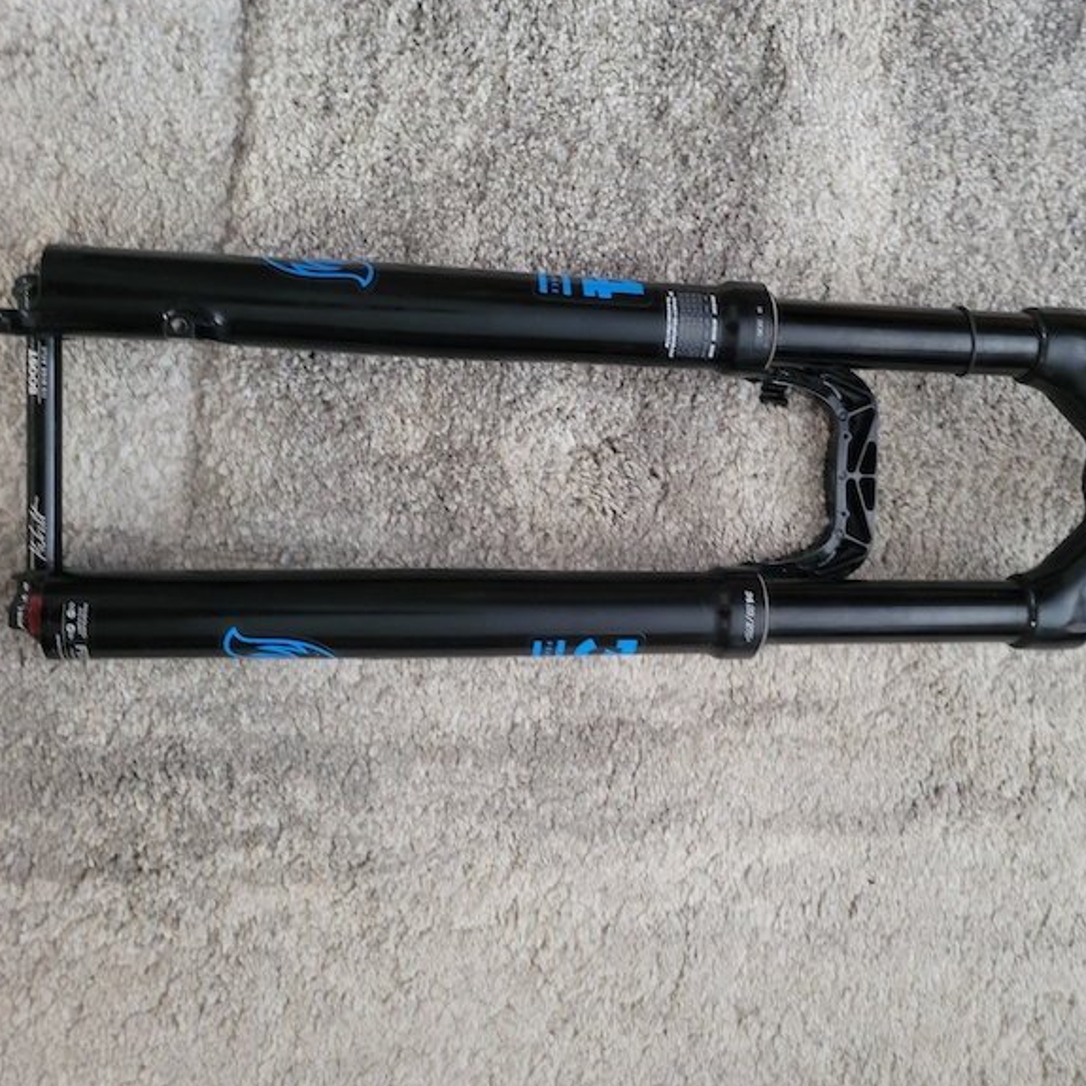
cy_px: 544
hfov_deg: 50.7
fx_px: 1136
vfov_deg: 51.1
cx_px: 667
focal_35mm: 32
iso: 640
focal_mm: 5.4
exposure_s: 1/24
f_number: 1.8
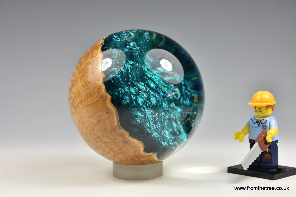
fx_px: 863
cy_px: 98
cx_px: 148
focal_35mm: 105
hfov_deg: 19.5
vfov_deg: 13.0
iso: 200
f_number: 10
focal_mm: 70
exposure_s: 1/50
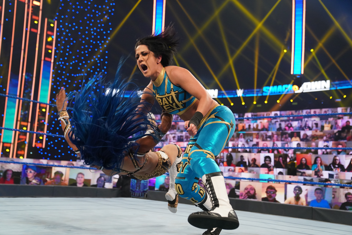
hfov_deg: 44.5
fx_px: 430
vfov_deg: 30.5
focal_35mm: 44
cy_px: 118
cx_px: 176
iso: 5000
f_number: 3.2
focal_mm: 44
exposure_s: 1/640
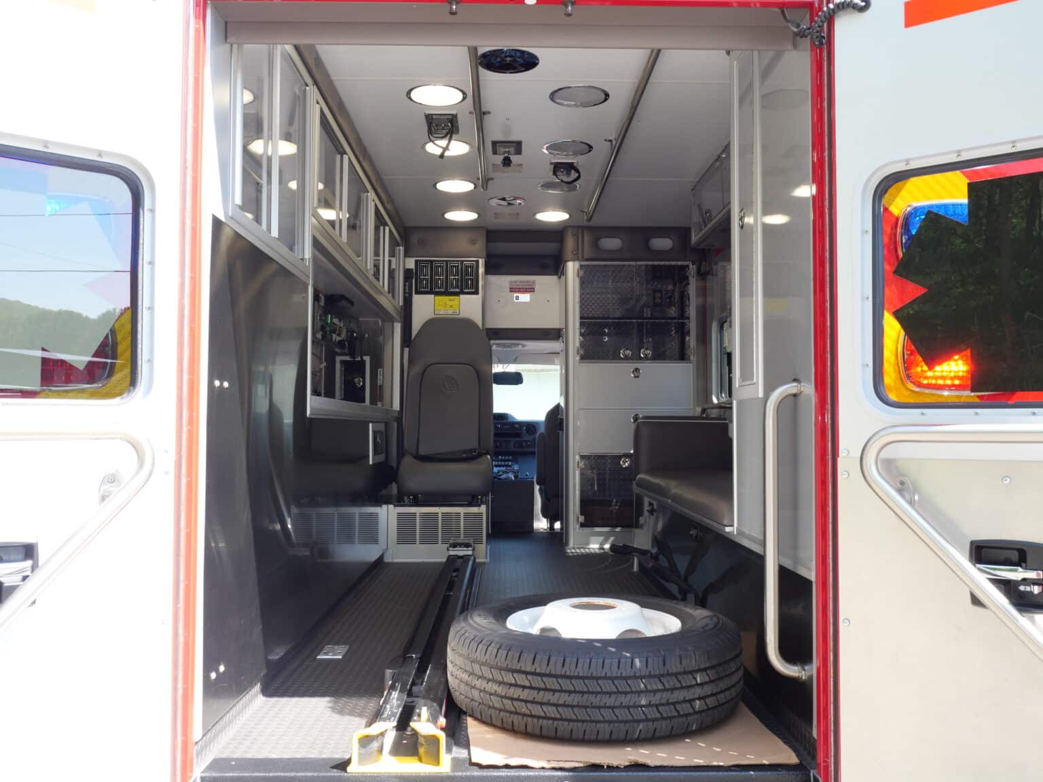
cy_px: 391
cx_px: 522
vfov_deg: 46.8
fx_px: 904
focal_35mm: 30
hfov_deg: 60.0
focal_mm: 15
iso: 200
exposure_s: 1/50
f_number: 7.1
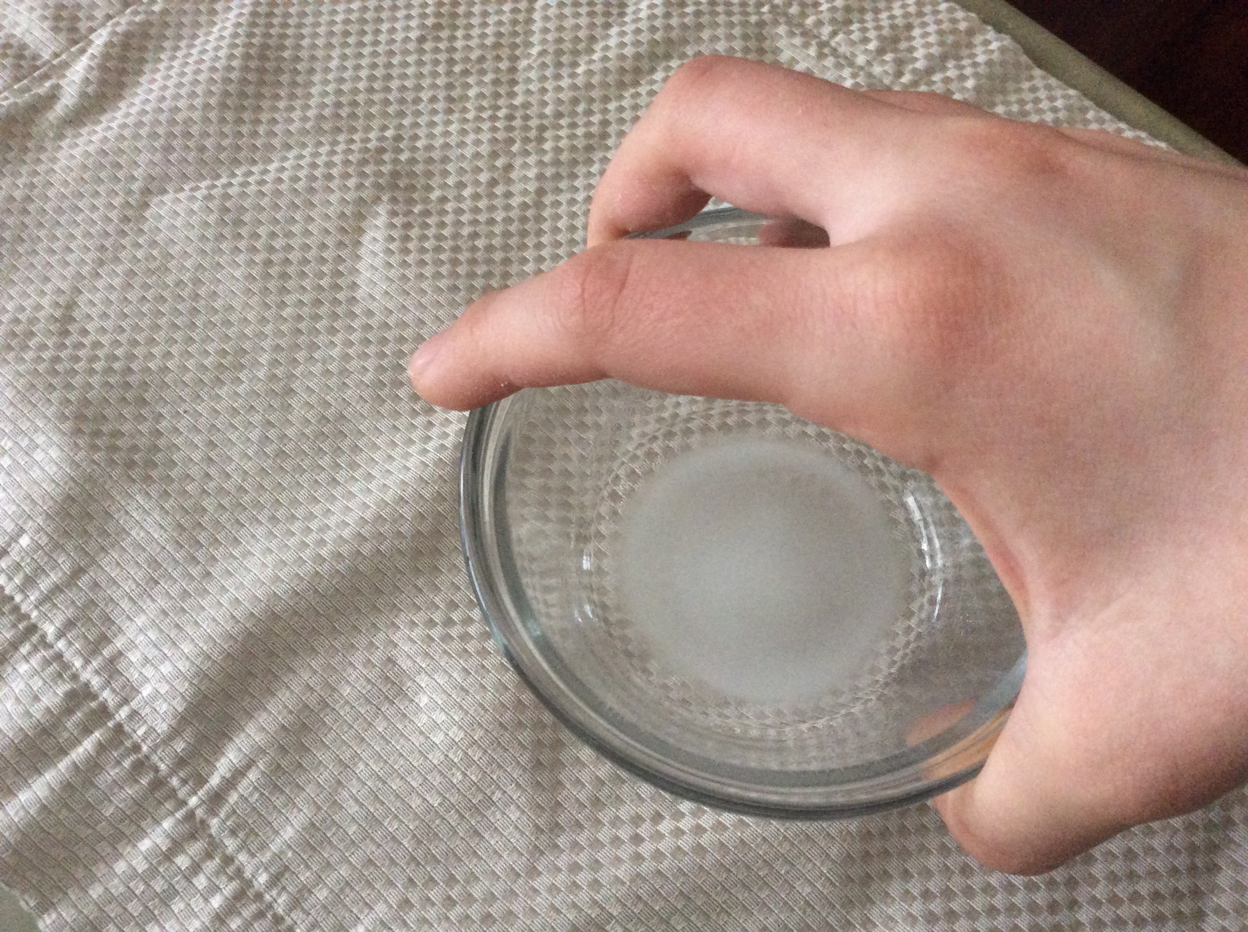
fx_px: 1152
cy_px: 466
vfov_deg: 44.1
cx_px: 624
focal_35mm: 32
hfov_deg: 56.9
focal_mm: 3.3
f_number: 2.4
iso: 250
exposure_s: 1/20
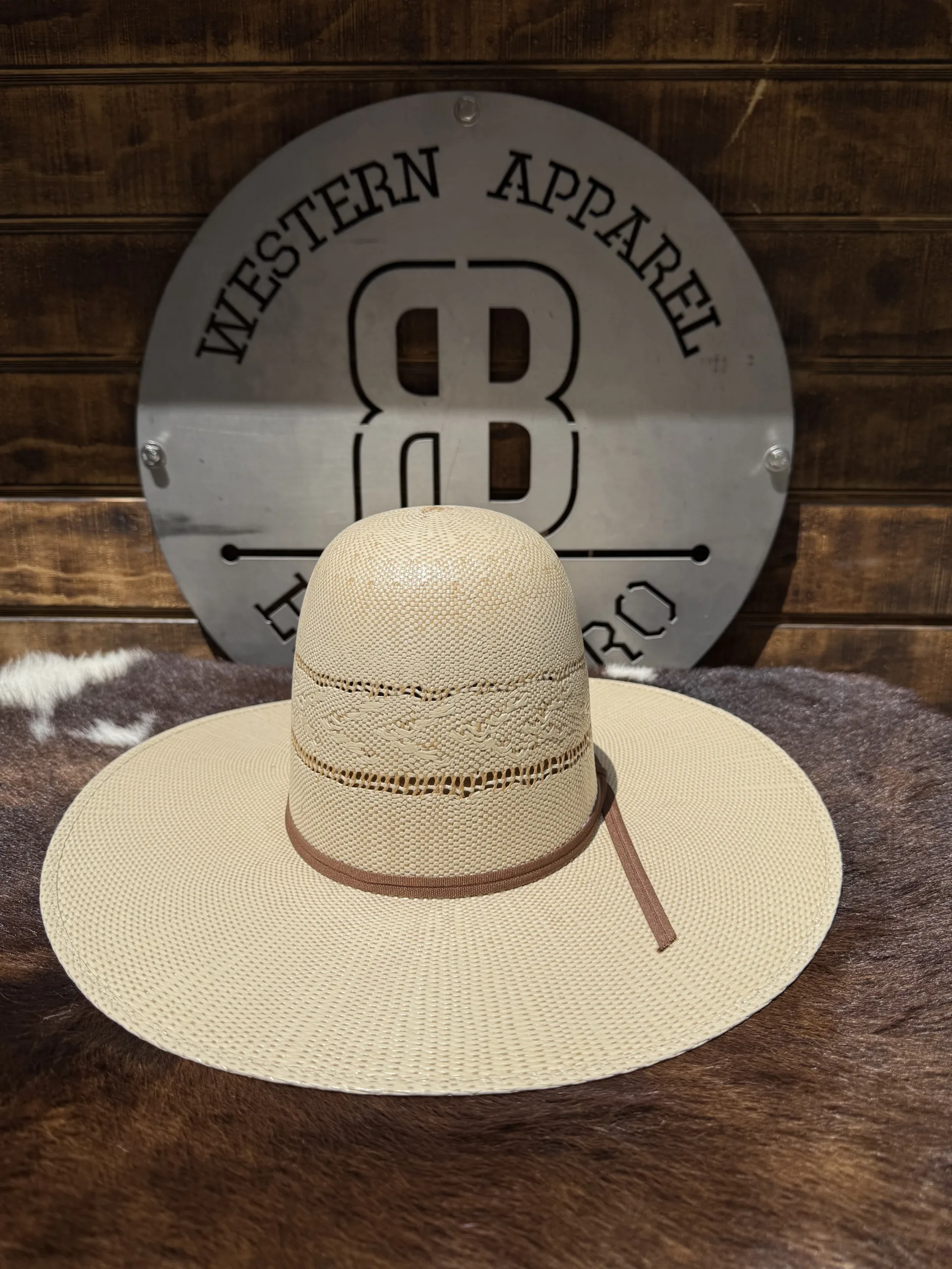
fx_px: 880
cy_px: 634
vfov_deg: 71.6
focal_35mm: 24
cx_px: 476
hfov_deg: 56.8
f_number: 1.78
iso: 80
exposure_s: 1/11905
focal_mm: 6.76
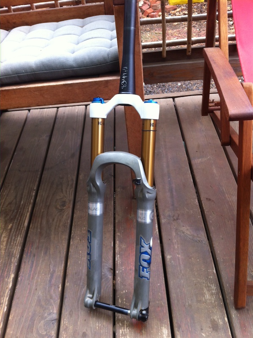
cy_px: 169
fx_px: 342
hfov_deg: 40.6
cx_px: 126
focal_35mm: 35
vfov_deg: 52.7
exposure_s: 1/30
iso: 80
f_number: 2.8
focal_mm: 3.85
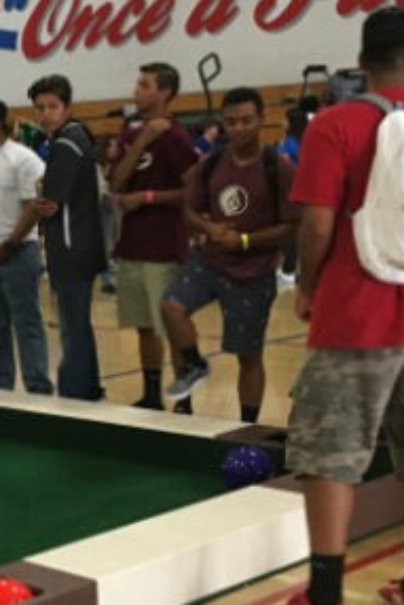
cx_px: -165
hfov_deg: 15.8
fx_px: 1362
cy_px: 319
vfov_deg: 25.0
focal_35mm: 81
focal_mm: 4.2
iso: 125
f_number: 2.2
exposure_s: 1/30
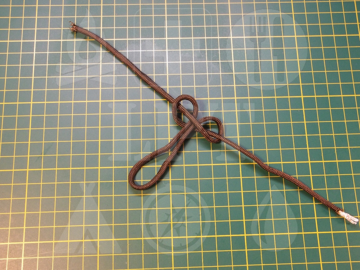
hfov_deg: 41.2
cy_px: 135
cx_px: 180
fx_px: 478
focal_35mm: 46
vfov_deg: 31.5
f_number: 3.7
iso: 160
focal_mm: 8.3
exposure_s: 1/13
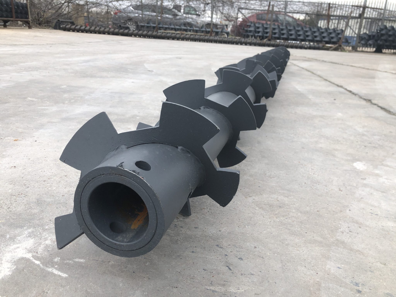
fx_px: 320
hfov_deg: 63.4
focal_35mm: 28
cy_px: 148
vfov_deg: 49.7
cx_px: 198
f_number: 1.8
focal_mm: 3.99
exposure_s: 1/463
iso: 20
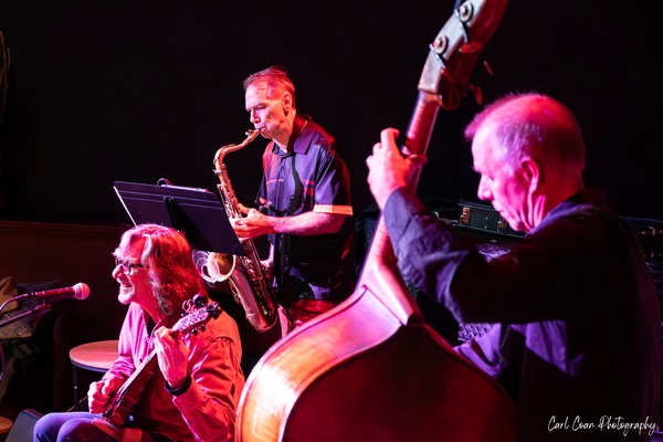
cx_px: 332
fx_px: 1602
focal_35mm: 87
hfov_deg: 23.4
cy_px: 221
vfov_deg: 15.7
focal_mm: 58
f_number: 5
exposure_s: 1/100
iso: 12800
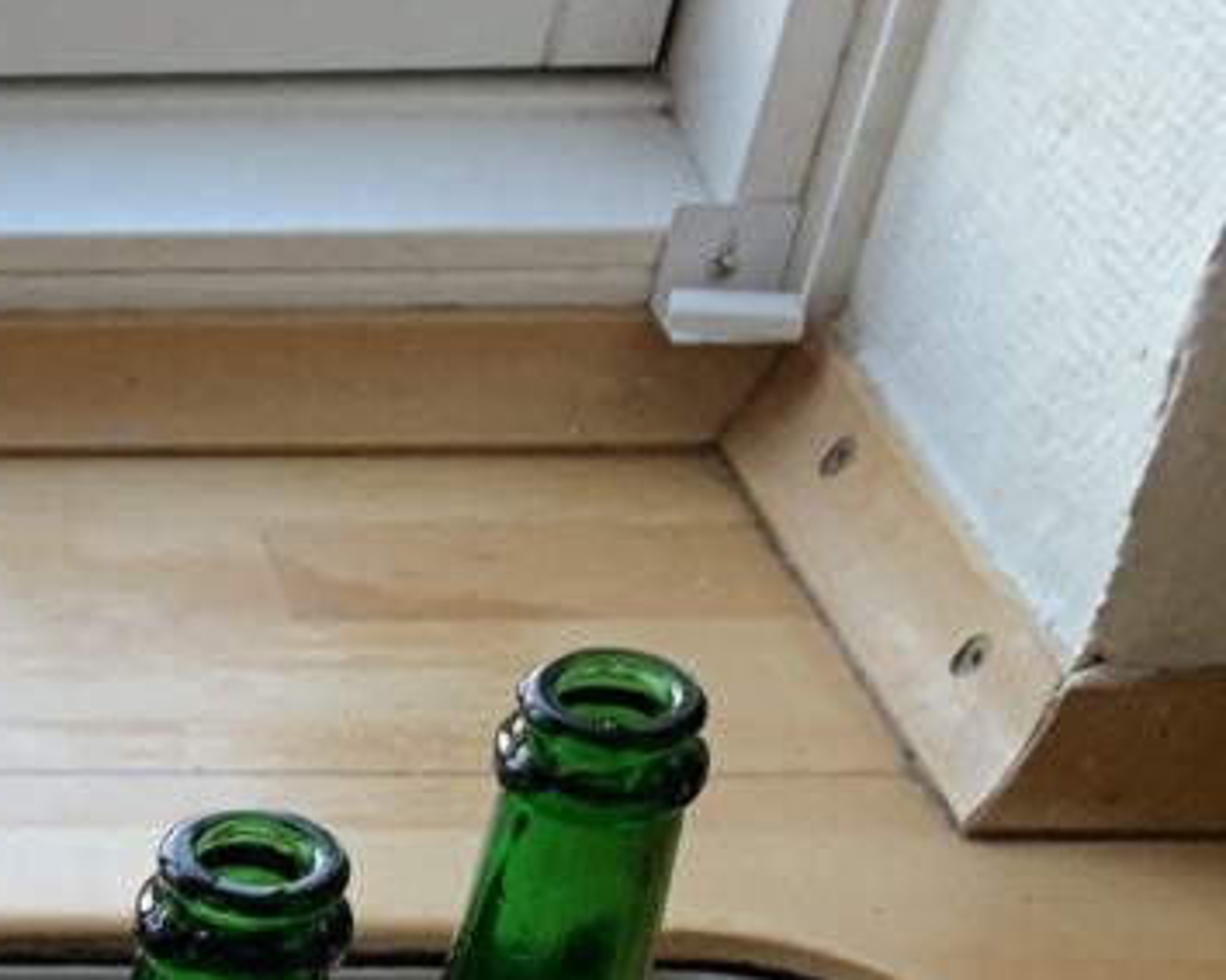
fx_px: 3990
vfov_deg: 13.2
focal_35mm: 110
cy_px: 1458
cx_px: -1268
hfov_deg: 14.4
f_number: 1.8
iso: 100
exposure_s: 1/60
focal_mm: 4.25
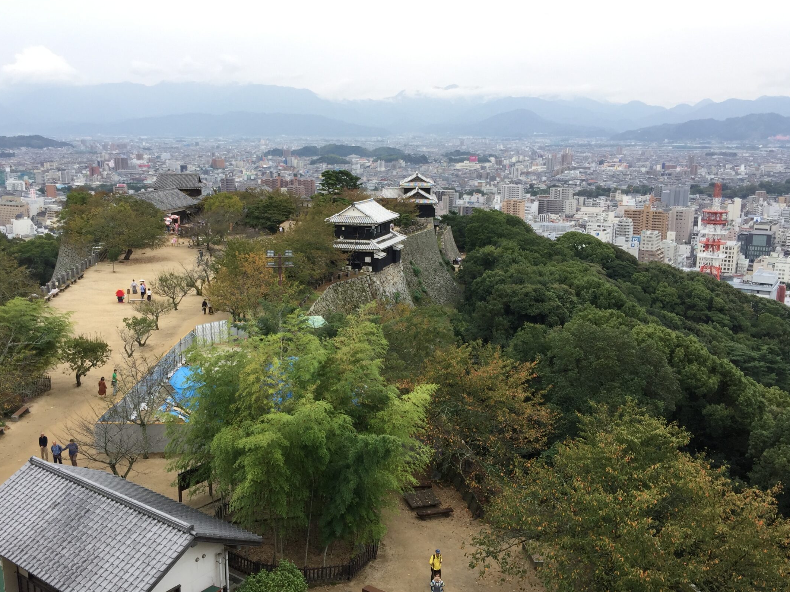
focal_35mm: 35
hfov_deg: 52.5
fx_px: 799
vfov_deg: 40.7
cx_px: 354
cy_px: 317
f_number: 2.2
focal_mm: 4.15
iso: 32
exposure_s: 1/377
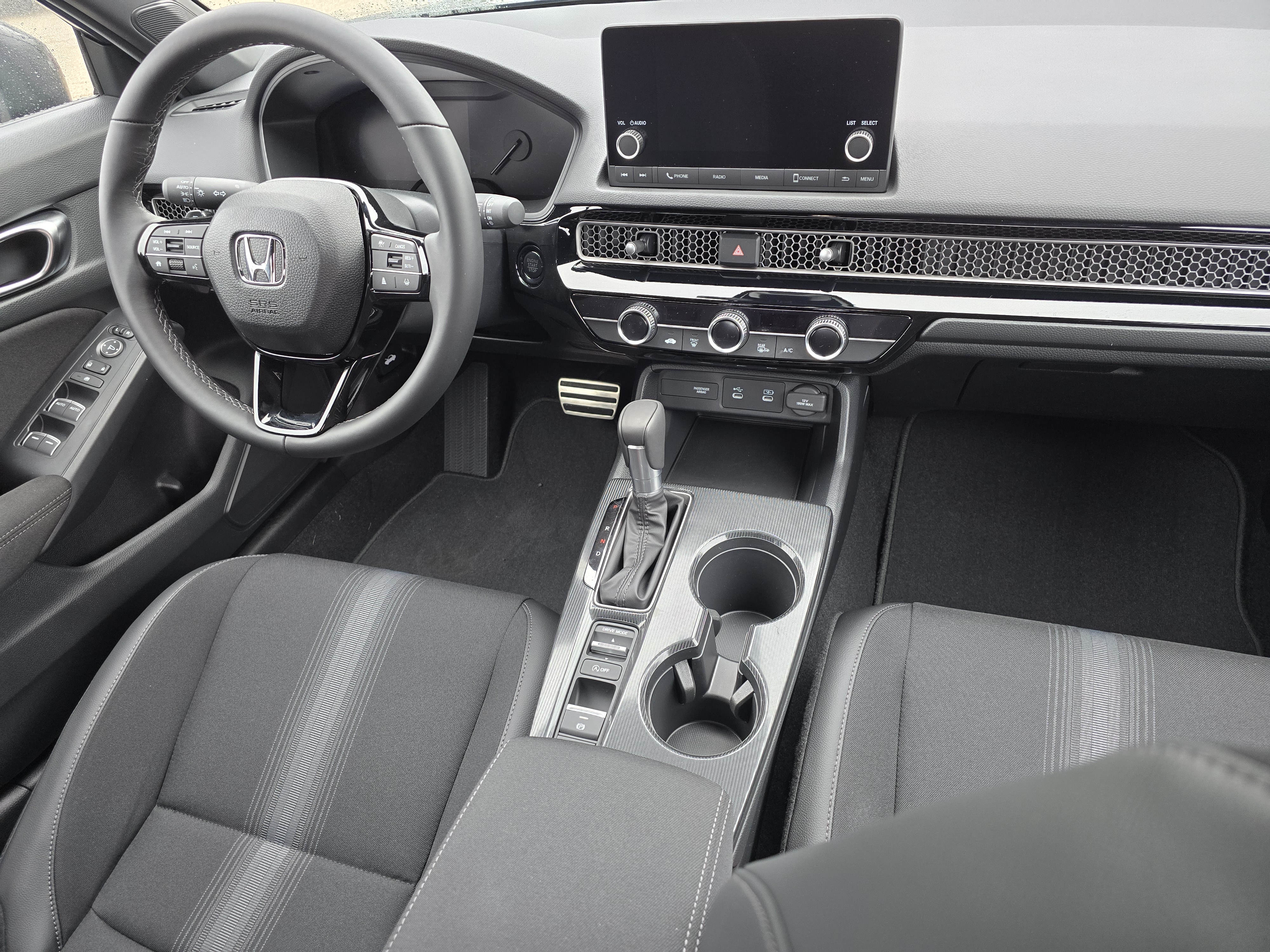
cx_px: 635
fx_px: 844
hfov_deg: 73.9
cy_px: 476
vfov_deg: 58.9
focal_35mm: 23
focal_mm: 6.3
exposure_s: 1/120
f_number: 1.7
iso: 160
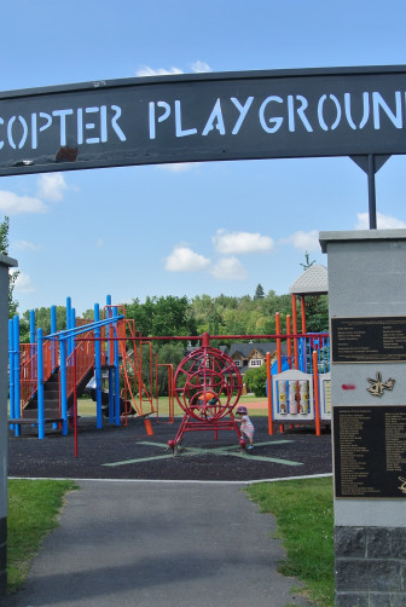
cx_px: 137
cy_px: 289
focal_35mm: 59
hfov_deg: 23.0
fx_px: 995
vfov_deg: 33.9
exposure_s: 1/500
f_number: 4.5
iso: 100
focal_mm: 14
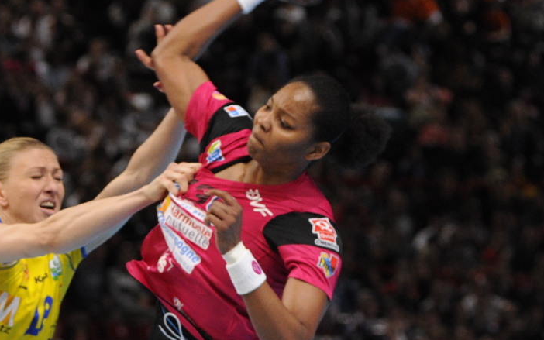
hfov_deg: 6.4
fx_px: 4804
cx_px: -102
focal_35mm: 324
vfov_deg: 4.0
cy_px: 395
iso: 3200
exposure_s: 1/640
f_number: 4
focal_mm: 105
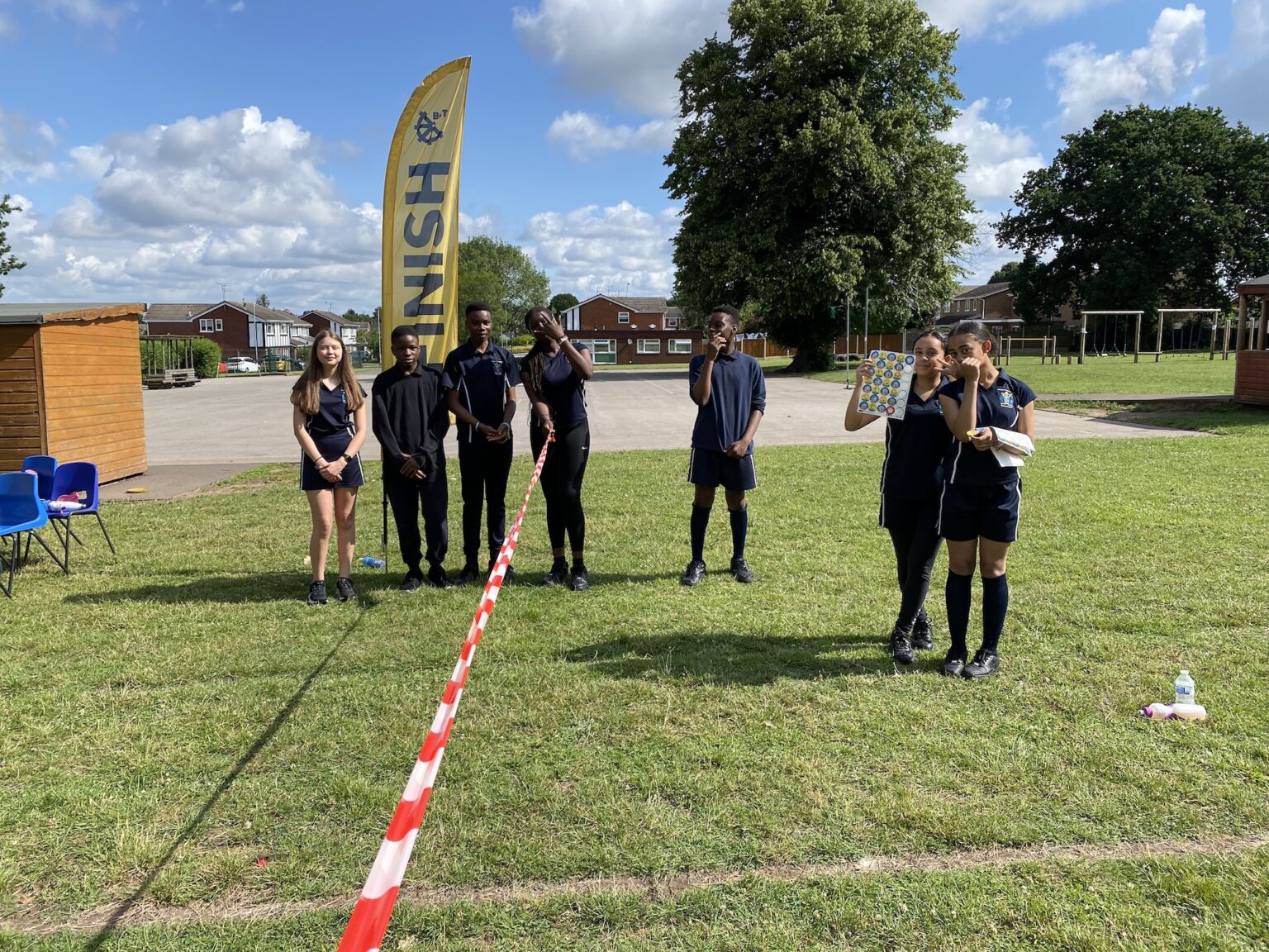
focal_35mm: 26
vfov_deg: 53.1
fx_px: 953
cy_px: 476
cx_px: 634
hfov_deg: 67.3
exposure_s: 1/2066
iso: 32
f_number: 1.8
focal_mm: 4.25
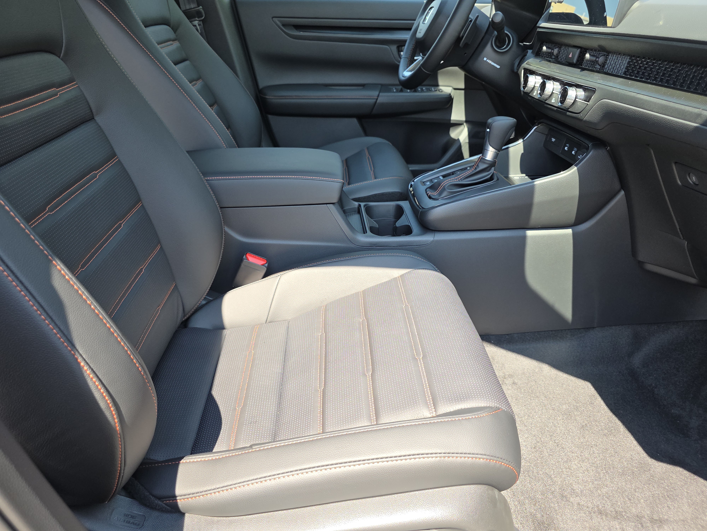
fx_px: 470
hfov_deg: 73.9
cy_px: 266
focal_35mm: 23
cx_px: 354
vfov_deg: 58.9
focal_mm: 6.3
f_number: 1.7
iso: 50
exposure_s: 1/359
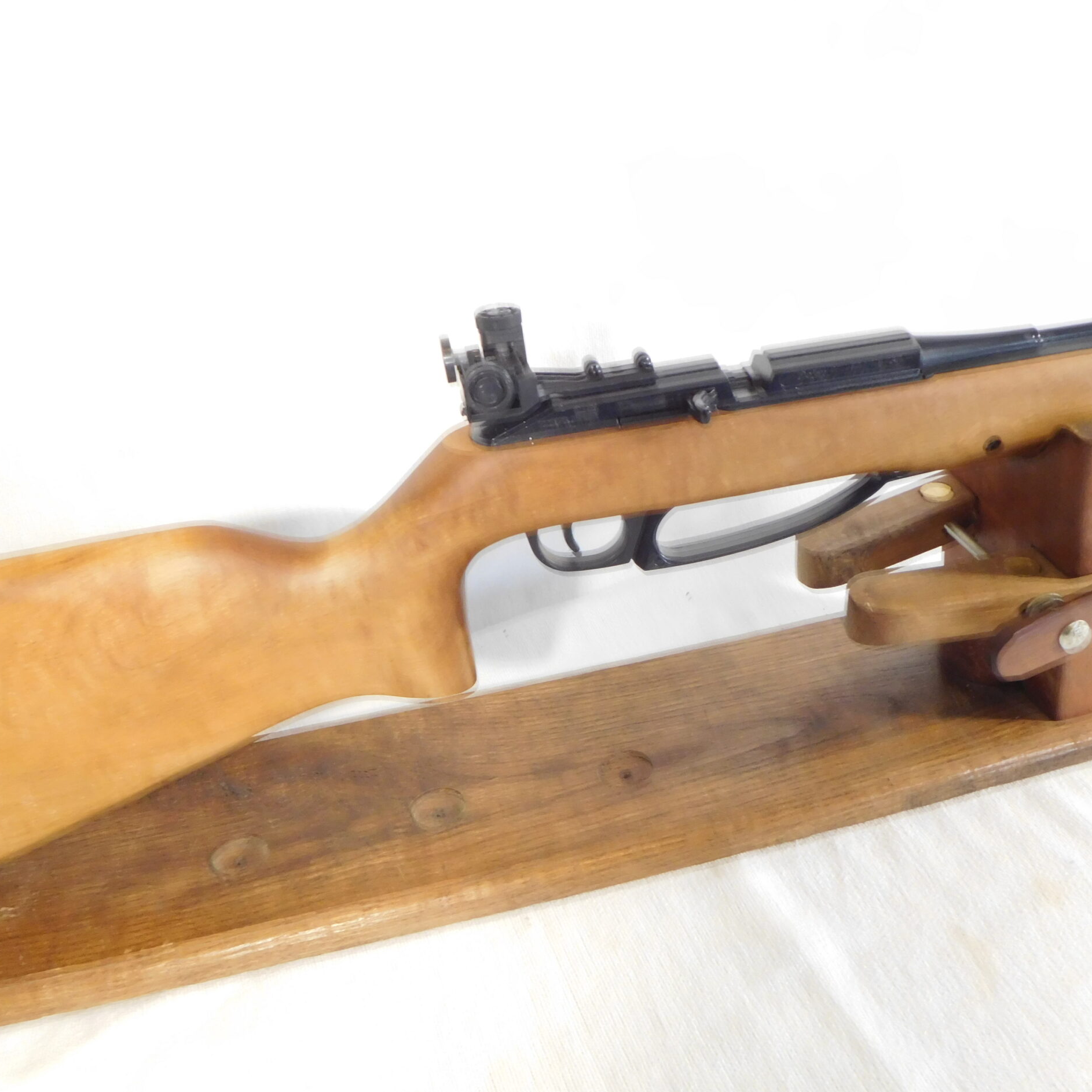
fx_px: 1071
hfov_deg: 53.5
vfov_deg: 54.0
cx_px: 679
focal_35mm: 30
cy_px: 544
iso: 280
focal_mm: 4.5
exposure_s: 1/30
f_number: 3.4
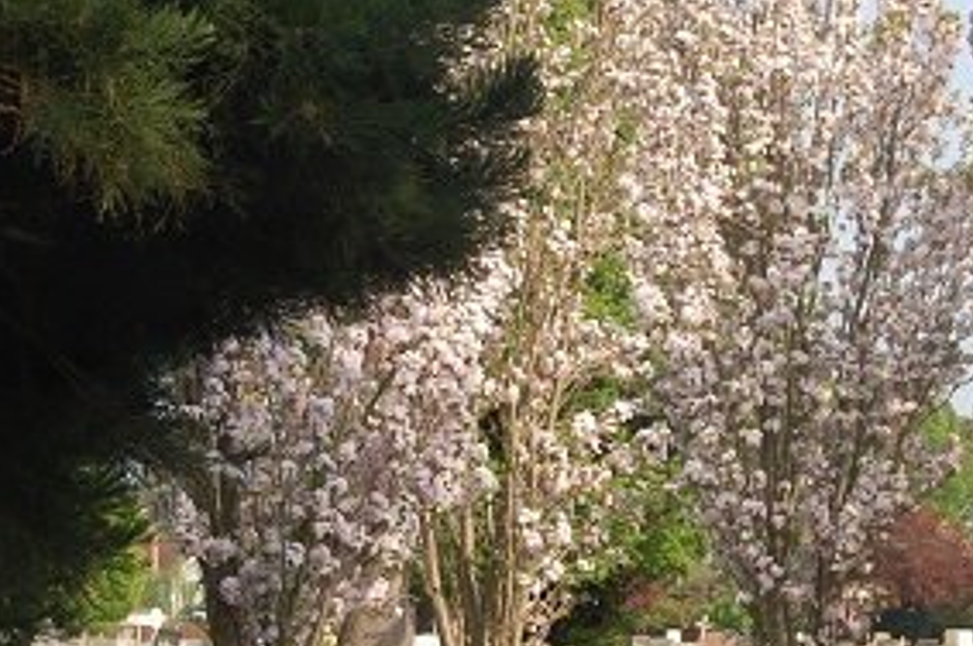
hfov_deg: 16.8
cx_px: 605
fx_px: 3294
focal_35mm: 122
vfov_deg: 11.2
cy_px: 399
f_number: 8
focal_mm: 46
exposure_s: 1/250
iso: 200
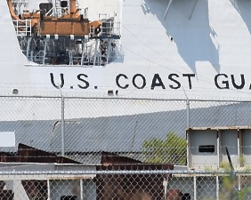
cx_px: 40
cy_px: -105
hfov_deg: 1.5
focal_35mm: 1300
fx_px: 9647
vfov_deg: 1.2
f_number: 9
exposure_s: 1/640
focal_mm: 130
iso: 100
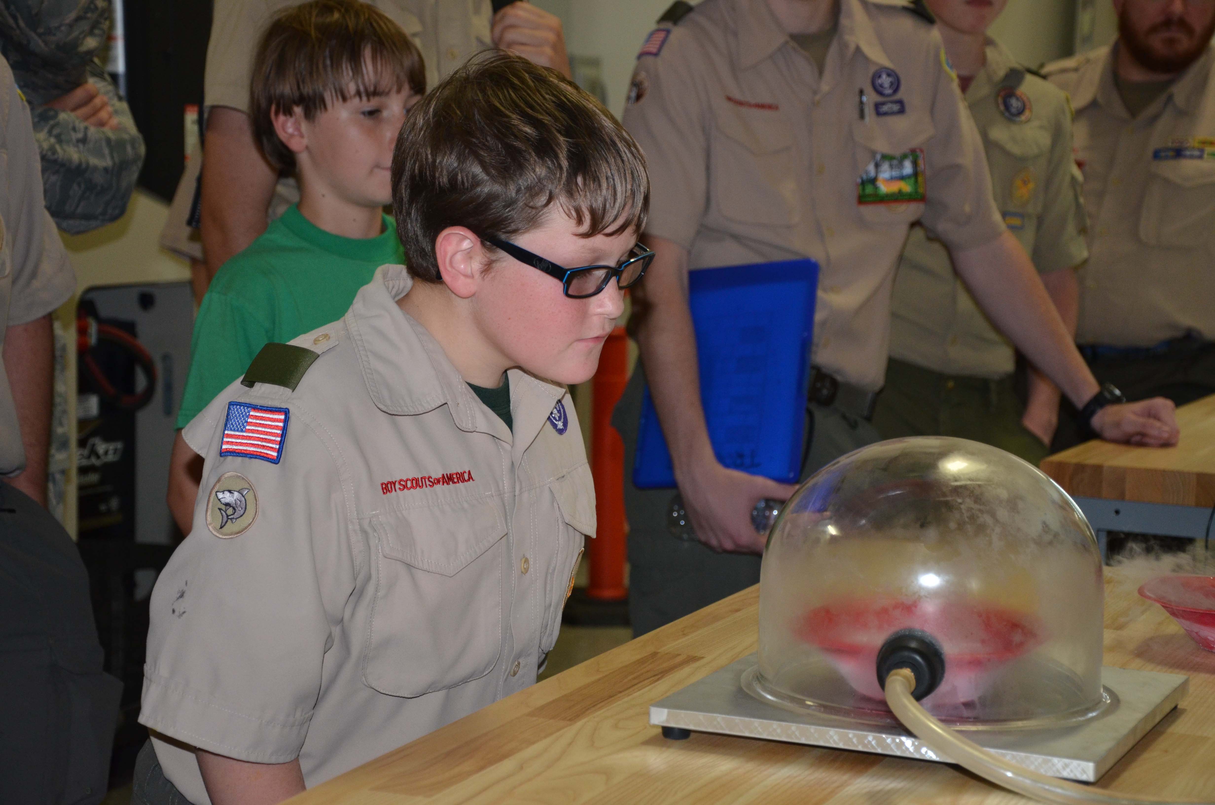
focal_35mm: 75
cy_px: 402
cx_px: 608
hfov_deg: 27.0
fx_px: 2526
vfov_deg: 18.1
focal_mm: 50
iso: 800
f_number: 5
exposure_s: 1/60
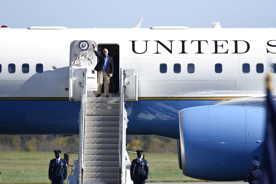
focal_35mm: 400
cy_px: 92
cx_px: 138
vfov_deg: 3.4
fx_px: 3068
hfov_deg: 5.2
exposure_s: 1/4000
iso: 320
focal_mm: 400
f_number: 4
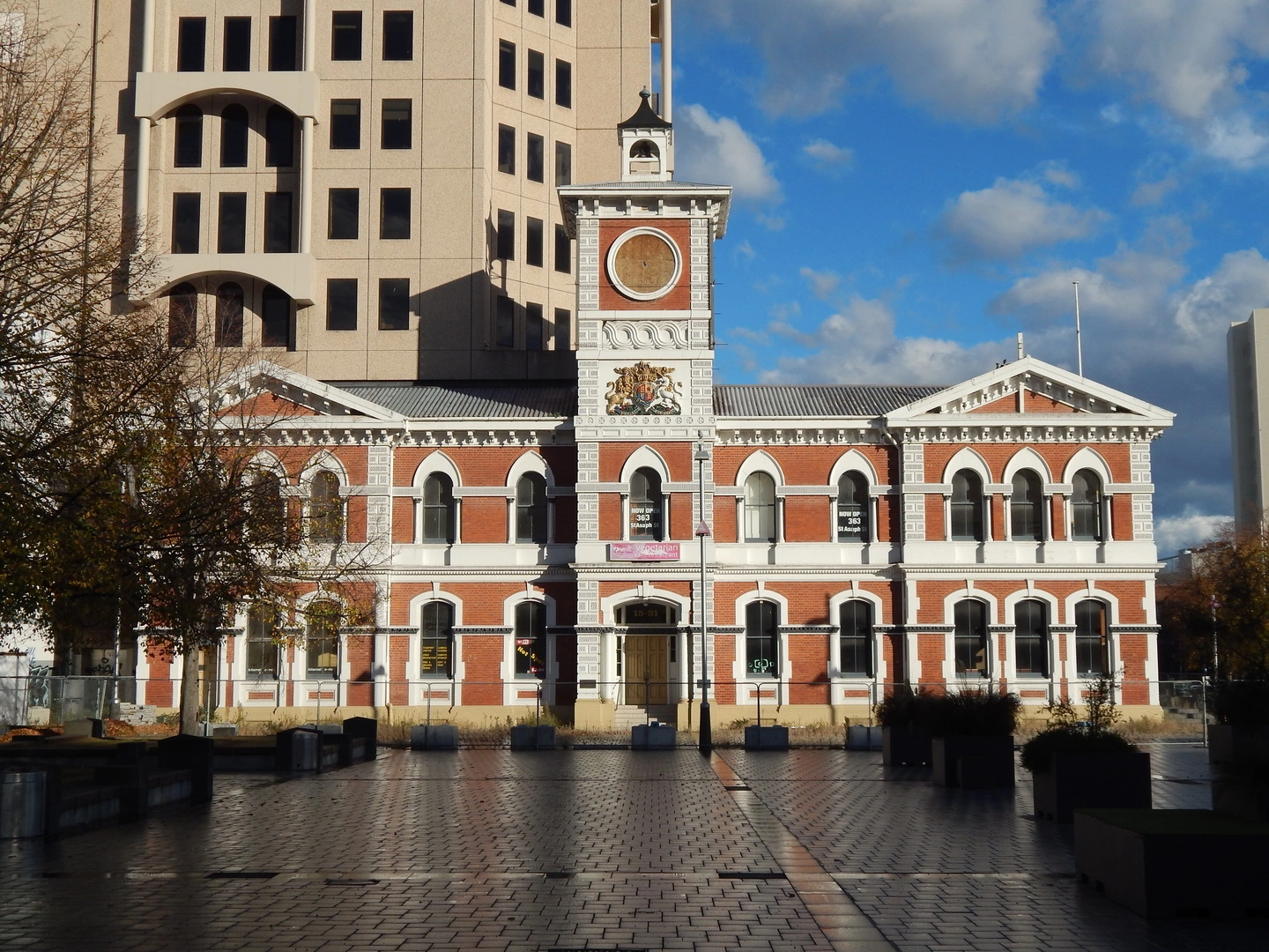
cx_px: 634
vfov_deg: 33.6
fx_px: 1576
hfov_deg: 43.9
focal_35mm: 43
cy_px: 476
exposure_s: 1/500
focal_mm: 7.7
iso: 125
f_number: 7.1
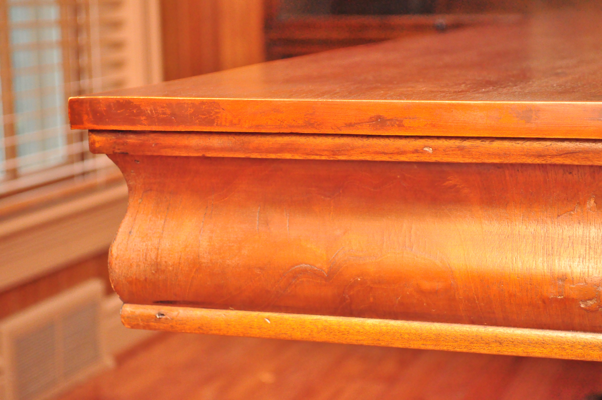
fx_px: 1378
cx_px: 301
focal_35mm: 82
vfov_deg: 16.5
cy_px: 200
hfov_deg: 24.6
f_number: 5.6
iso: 3200
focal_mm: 55
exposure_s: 1/125
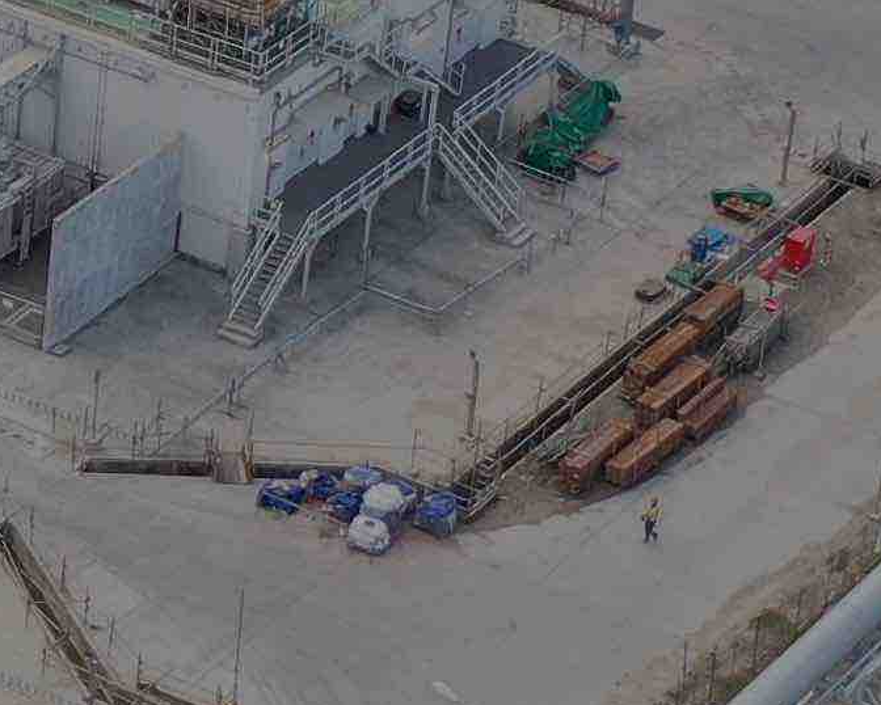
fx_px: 5581
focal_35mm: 214
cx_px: -1015
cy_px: -85
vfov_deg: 7.2
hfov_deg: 8.5
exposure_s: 1/160
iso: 100
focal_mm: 10.26
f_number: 4.5
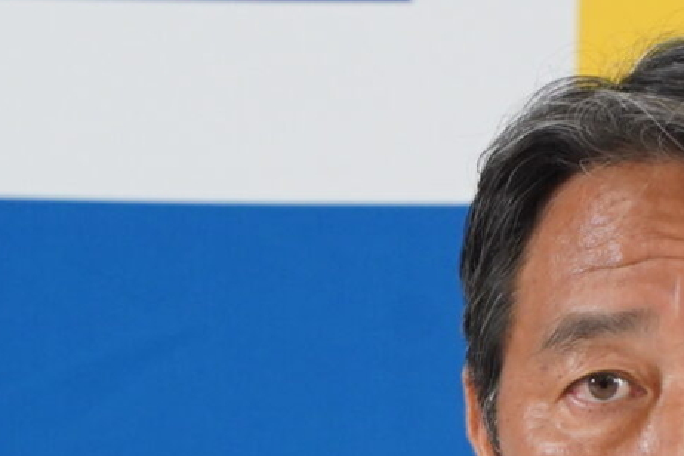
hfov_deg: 2.1
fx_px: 18942
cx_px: 623
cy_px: 675
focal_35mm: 997
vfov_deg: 1.4
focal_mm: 200
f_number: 5.6
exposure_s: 1/160
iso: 1600
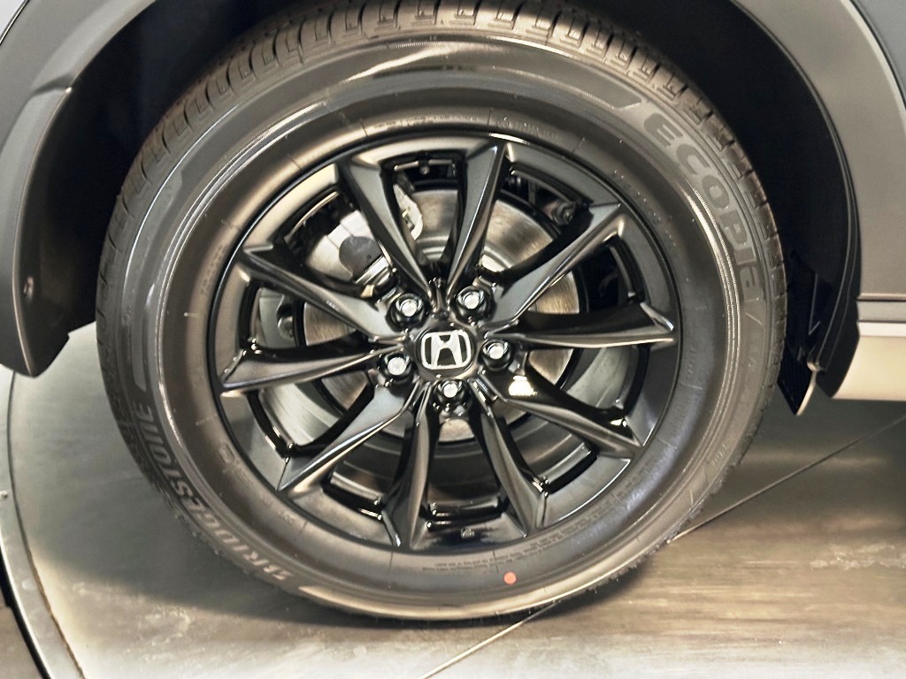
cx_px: 453
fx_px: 1256
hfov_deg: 39.7
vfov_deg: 30.3
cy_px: 340
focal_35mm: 48
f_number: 1.78
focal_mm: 6.86
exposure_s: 1/20
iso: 640
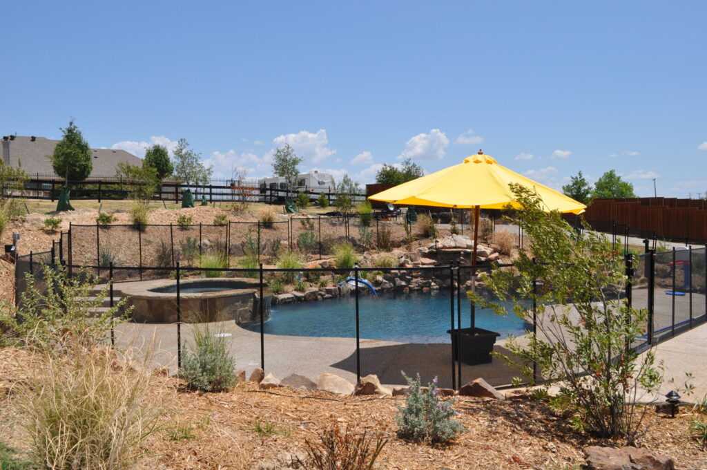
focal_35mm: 33
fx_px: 647
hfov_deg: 57.3
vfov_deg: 39.9
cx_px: 354
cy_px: 235
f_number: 10
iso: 200
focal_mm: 22
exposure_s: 1/400
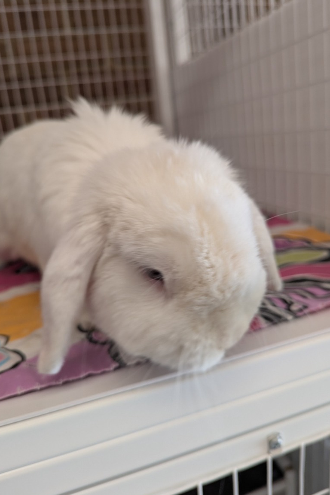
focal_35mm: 26
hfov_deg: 49.6
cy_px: 241
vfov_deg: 69.4
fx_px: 357
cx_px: 167
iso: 58
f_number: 1.85
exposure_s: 1/100
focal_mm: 6.81
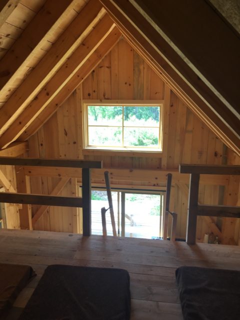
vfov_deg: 61.7
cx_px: 120
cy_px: 160
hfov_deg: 48.2
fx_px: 268
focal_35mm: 29
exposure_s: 1/60
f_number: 2.2
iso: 25
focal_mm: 4.15
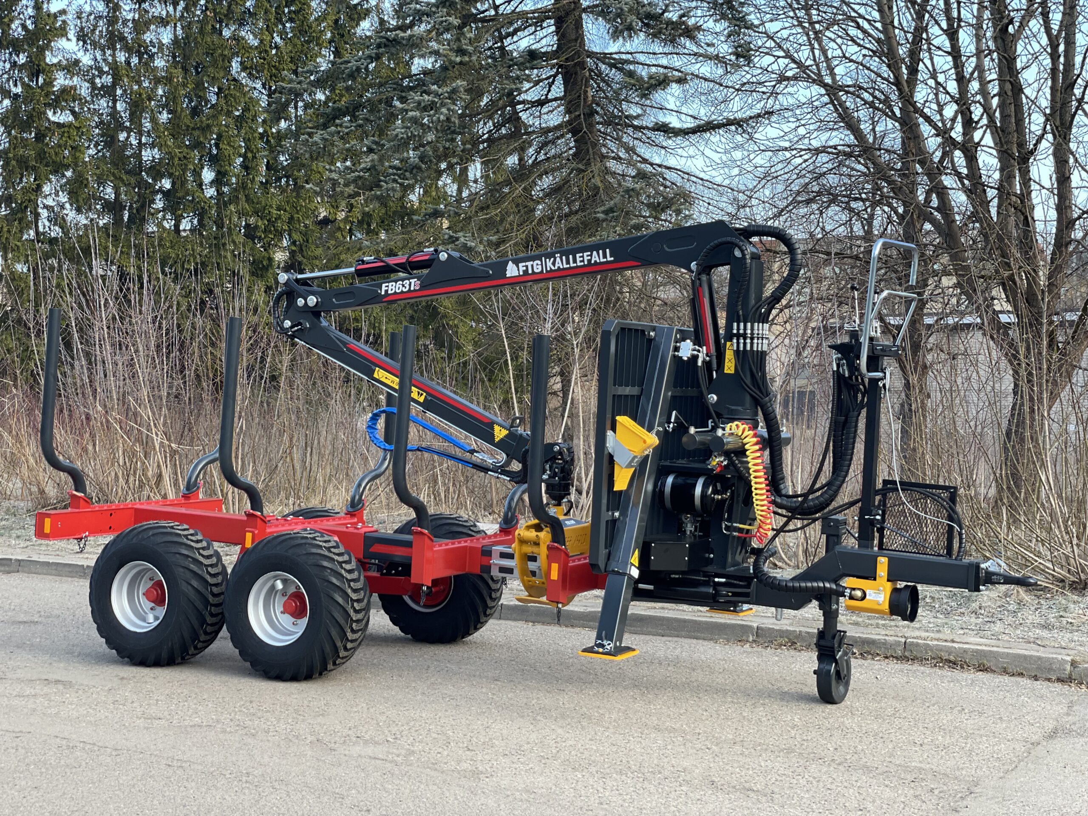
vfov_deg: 28.0
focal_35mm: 52
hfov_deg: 36.8
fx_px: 1634
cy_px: 408
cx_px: 544
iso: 40
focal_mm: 6
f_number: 2
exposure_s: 1/122
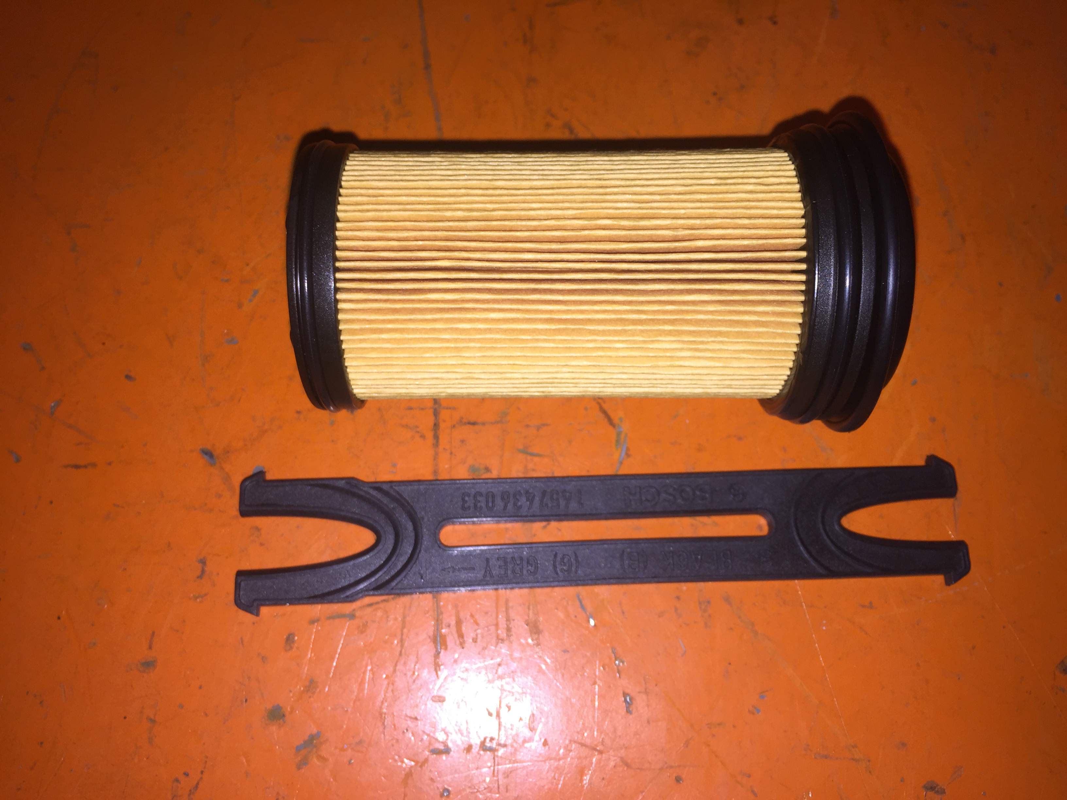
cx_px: 534
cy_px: 400
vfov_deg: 48.2
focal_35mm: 29
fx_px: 894
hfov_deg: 61.7
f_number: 2.2
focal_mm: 4.15
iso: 32
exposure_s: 1/66
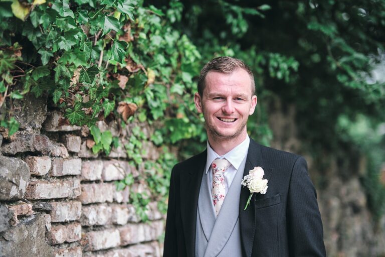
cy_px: 128
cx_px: 192
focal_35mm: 75
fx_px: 802
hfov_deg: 27.0
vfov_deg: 18.2
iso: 160
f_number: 1.4
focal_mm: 50
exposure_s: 1/2500
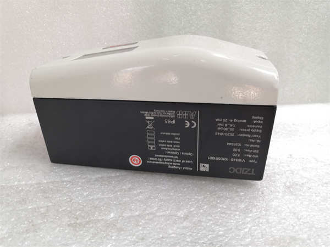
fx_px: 257
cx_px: 165
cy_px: 124
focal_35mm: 27
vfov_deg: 51.4
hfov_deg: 65.3
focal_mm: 3.95
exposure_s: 1/30
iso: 160
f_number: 1.8
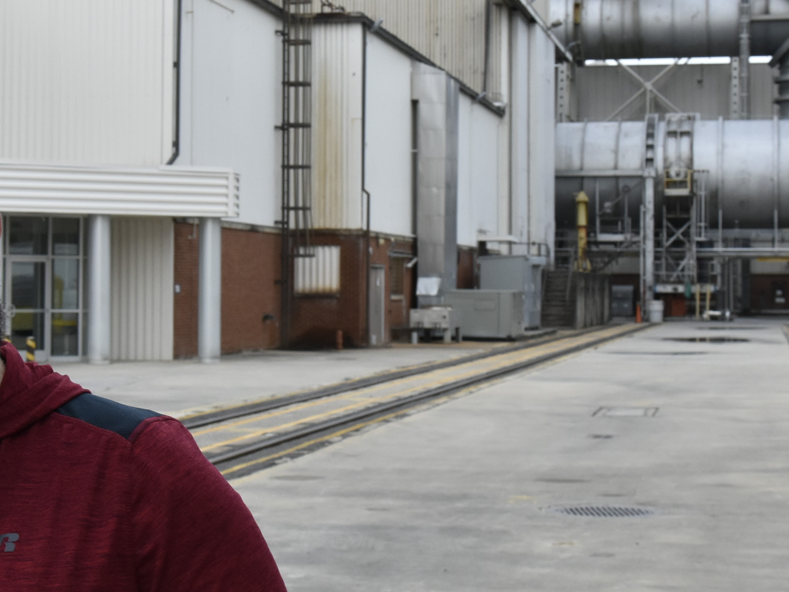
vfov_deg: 17.3
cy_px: 252
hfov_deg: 23.0
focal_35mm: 85
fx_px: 1941
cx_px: 332
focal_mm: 25
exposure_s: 1/250
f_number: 8
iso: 800
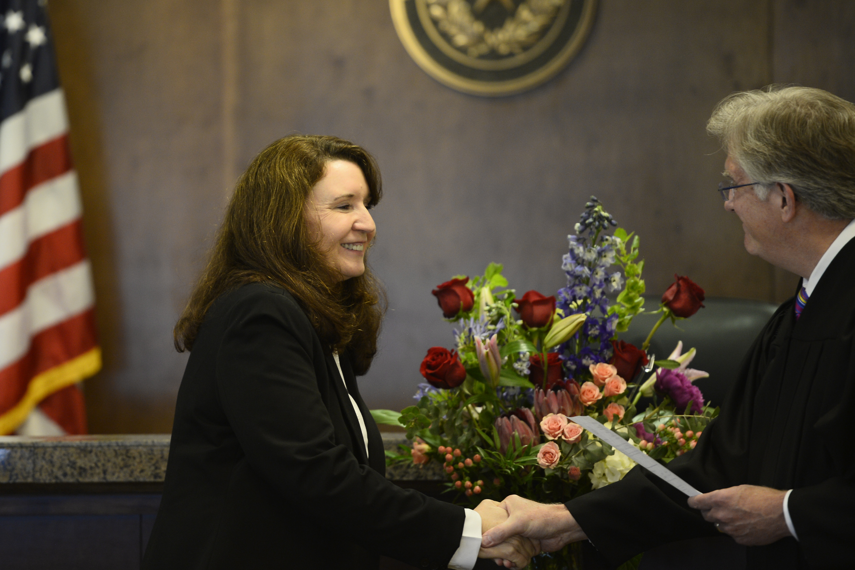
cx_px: 428
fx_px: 4749
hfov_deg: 10.3
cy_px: 285
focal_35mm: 200
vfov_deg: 6.9
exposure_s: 1/160
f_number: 2.8
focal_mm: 200
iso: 1250
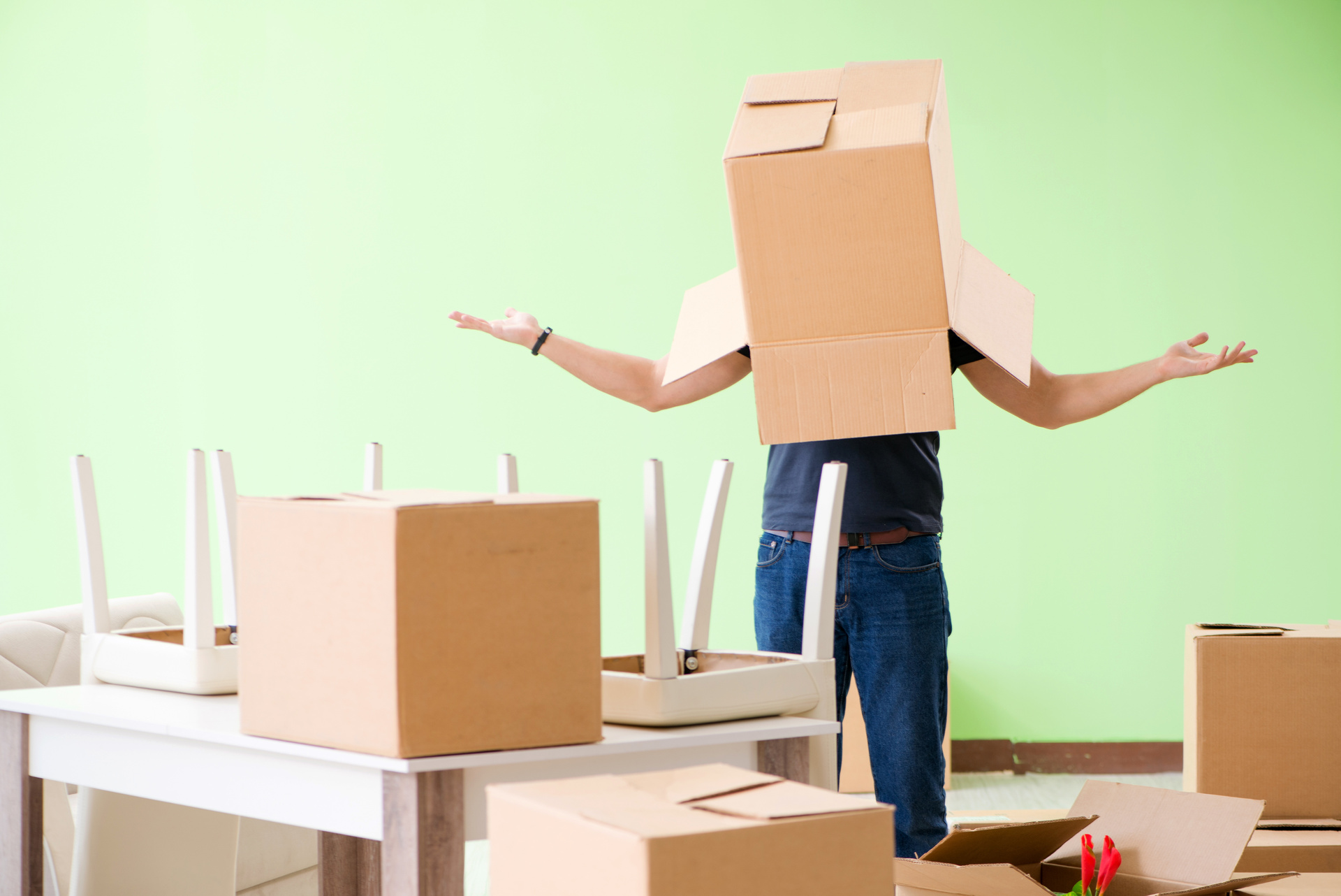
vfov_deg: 13.1
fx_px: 3913
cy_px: 448
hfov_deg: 19.4
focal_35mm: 105
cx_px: 670
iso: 160
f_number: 5
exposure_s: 1/100
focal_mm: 105
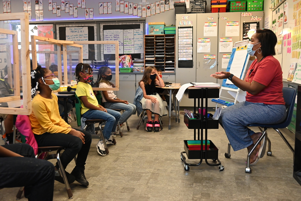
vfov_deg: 37.9
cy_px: 100
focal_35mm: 35
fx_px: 293
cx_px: 150
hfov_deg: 54.4
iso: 2800
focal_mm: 35
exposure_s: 1/125
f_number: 4.8
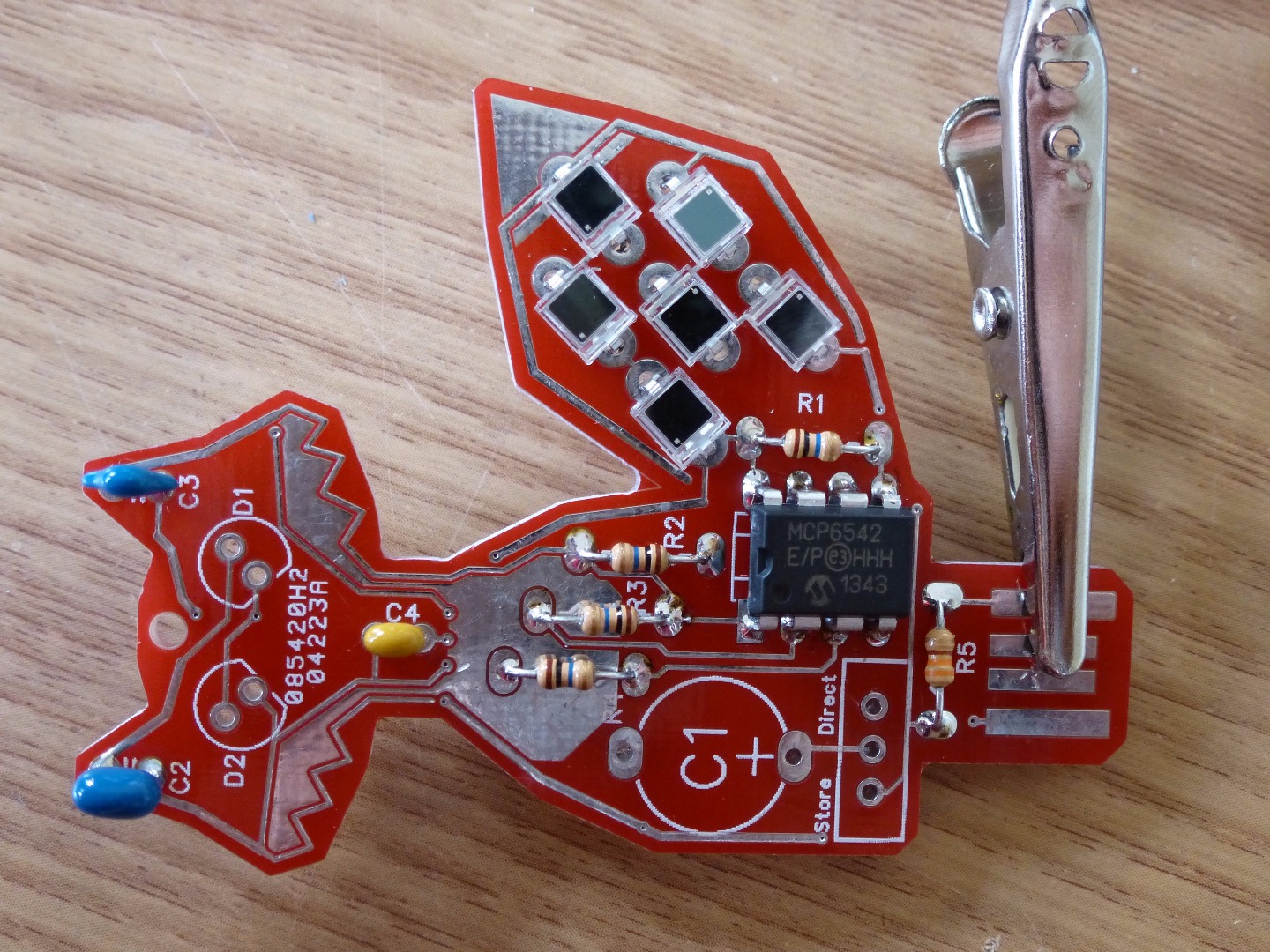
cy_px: 476
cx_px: 635
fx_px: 1651
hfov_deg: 42.1
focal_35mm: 45
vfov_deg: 32.2
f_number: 4
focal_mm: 8
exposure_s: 1/6
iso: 400
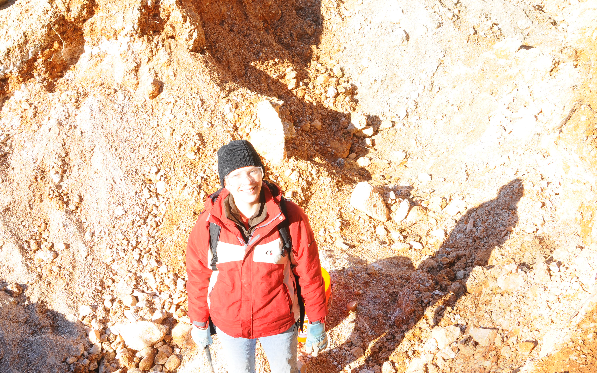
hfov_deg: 46.2
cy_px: 183
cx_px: 300
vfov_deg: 29.9
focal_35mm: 43
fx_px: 700
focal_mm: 28
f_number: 6.3
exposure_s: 1/160
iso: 200
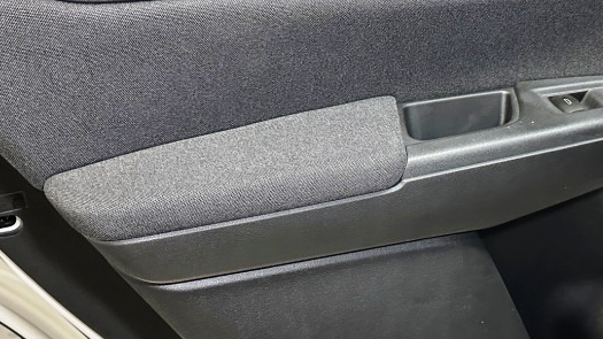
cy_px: 126
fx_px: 815
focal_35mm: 51
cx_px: 346
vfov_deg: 23.4
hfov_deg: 40.5
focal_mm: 6.86
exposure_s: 1/40
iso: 640
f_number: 1.78
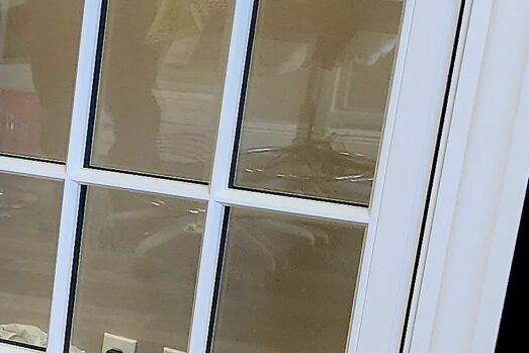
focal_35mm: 117
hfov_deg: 14.9
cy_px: 369
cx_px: -470
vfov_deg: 11.6
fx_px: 1720
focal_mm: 6.4
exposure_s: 1/120
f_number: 1.8
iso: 250
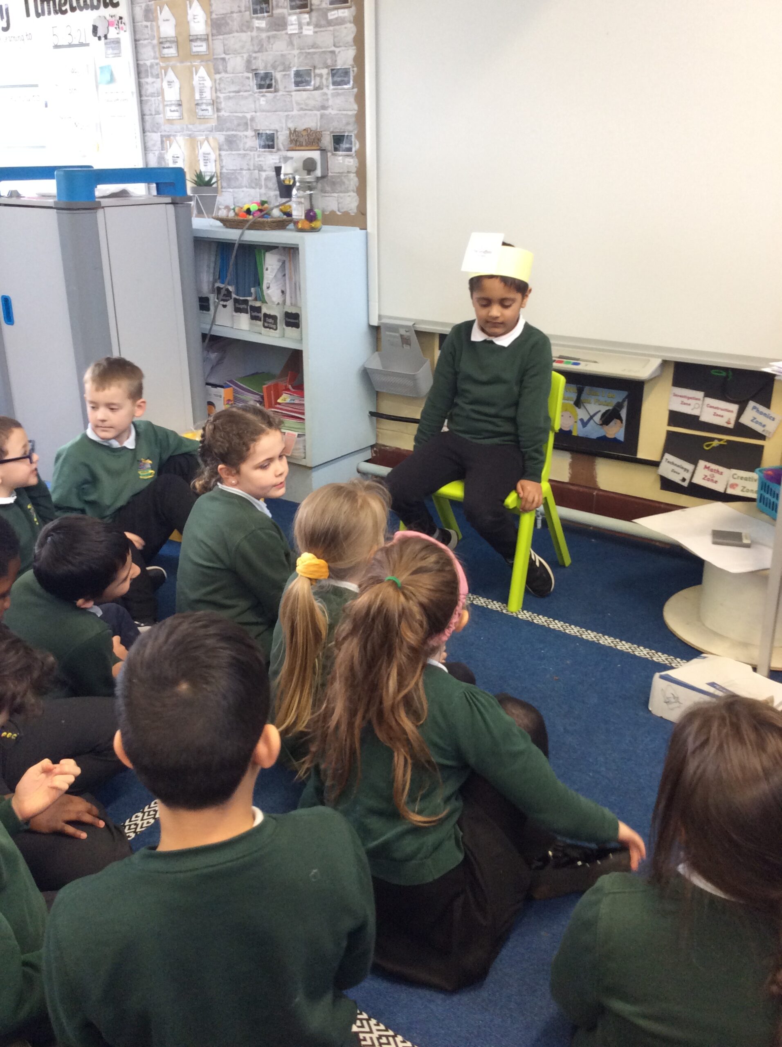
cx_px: 391
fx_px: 966
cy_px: 524
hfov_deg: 44.1
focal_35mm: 32
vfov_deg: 56.9
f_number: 2.4
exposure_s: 1/25
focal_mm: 3.3
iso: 80
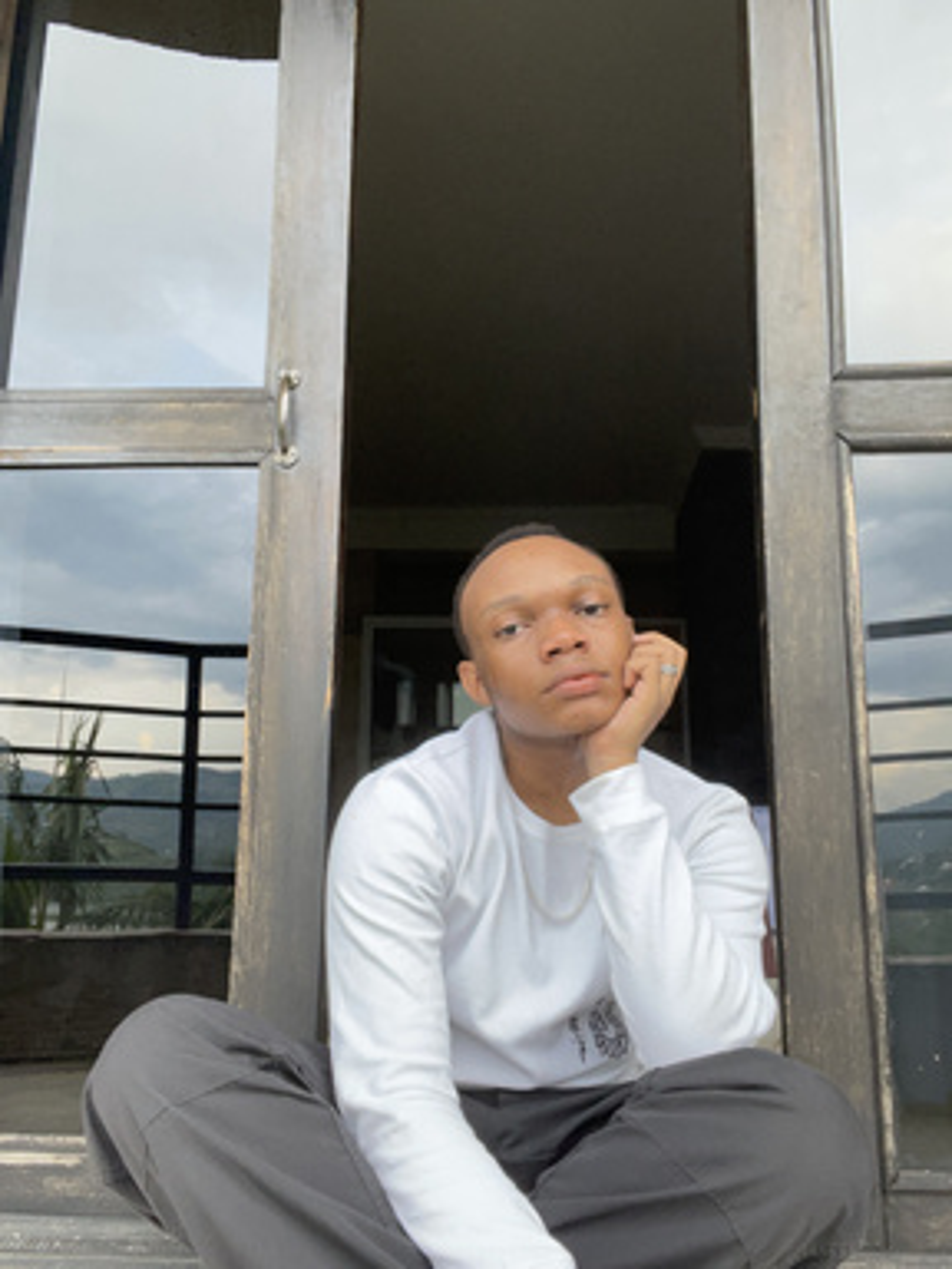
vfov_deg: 60.0
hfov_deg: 46.8
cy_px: 634
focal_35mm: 30
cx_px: 476
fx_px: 1100
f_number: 2.2
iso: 80
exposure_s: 1/121
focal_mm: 2.71
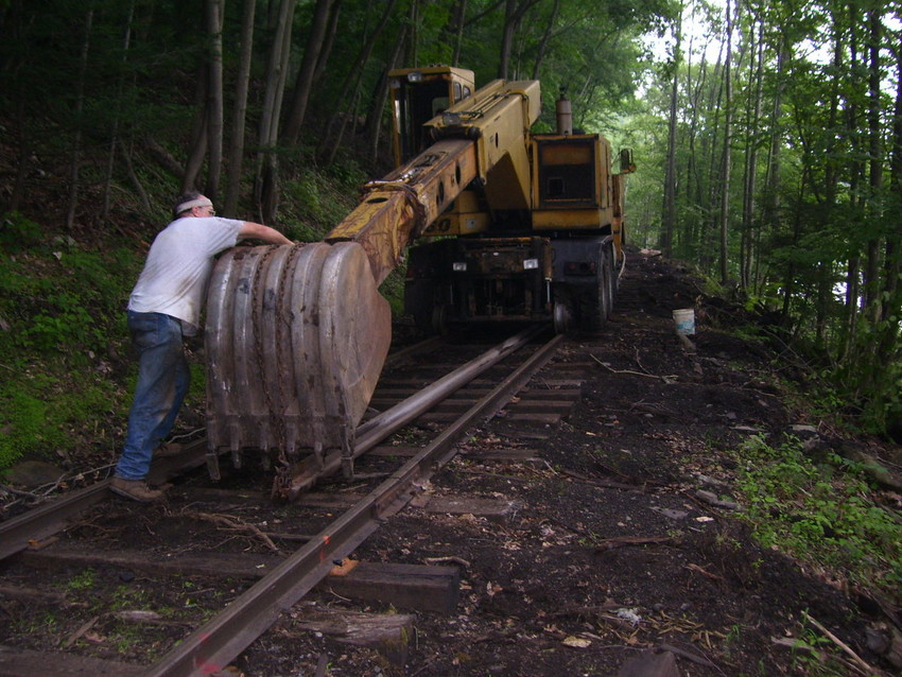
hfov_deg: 50.1
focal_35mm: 37
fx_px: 964
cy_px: 338
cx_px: 451
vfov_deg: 38.7
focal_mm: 6
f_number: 2.7
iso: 125
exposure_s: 1/60
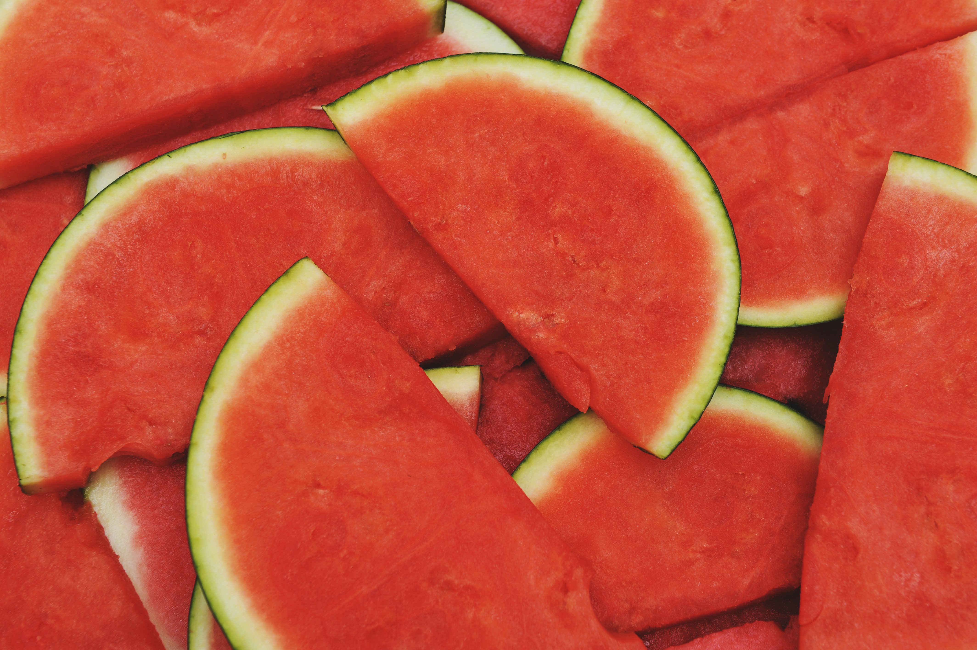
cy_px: 325
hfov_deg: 28.9
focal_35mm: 70
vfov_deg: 19.4
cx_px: 488
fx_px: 1898
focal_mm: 70
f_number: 4
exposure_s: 1/100
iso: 250
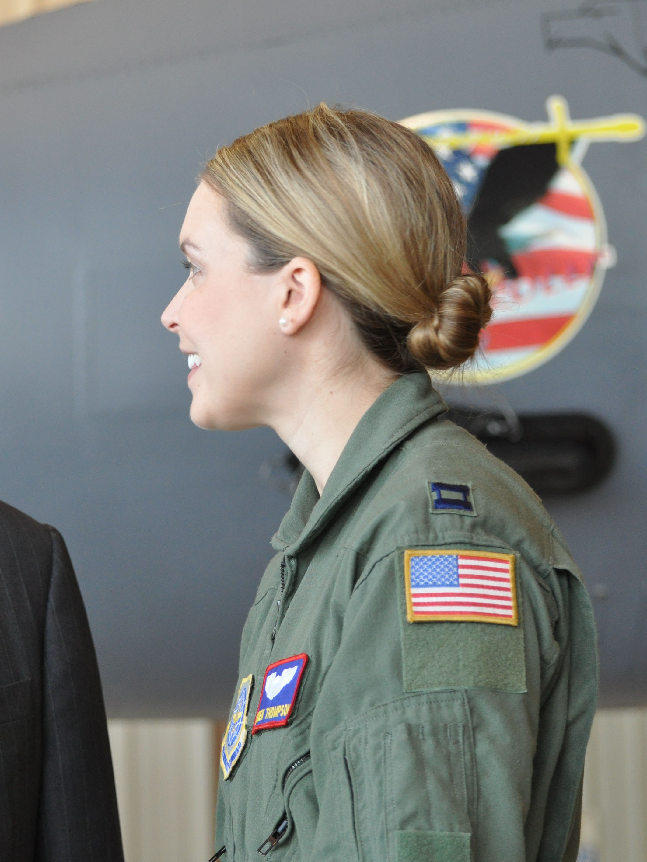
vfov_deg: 11.6
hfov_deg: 8.7
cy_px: 431
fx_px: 4236
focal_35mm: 170
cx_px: 7
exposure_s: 1/200
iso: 800
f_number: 4.5
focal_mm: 78
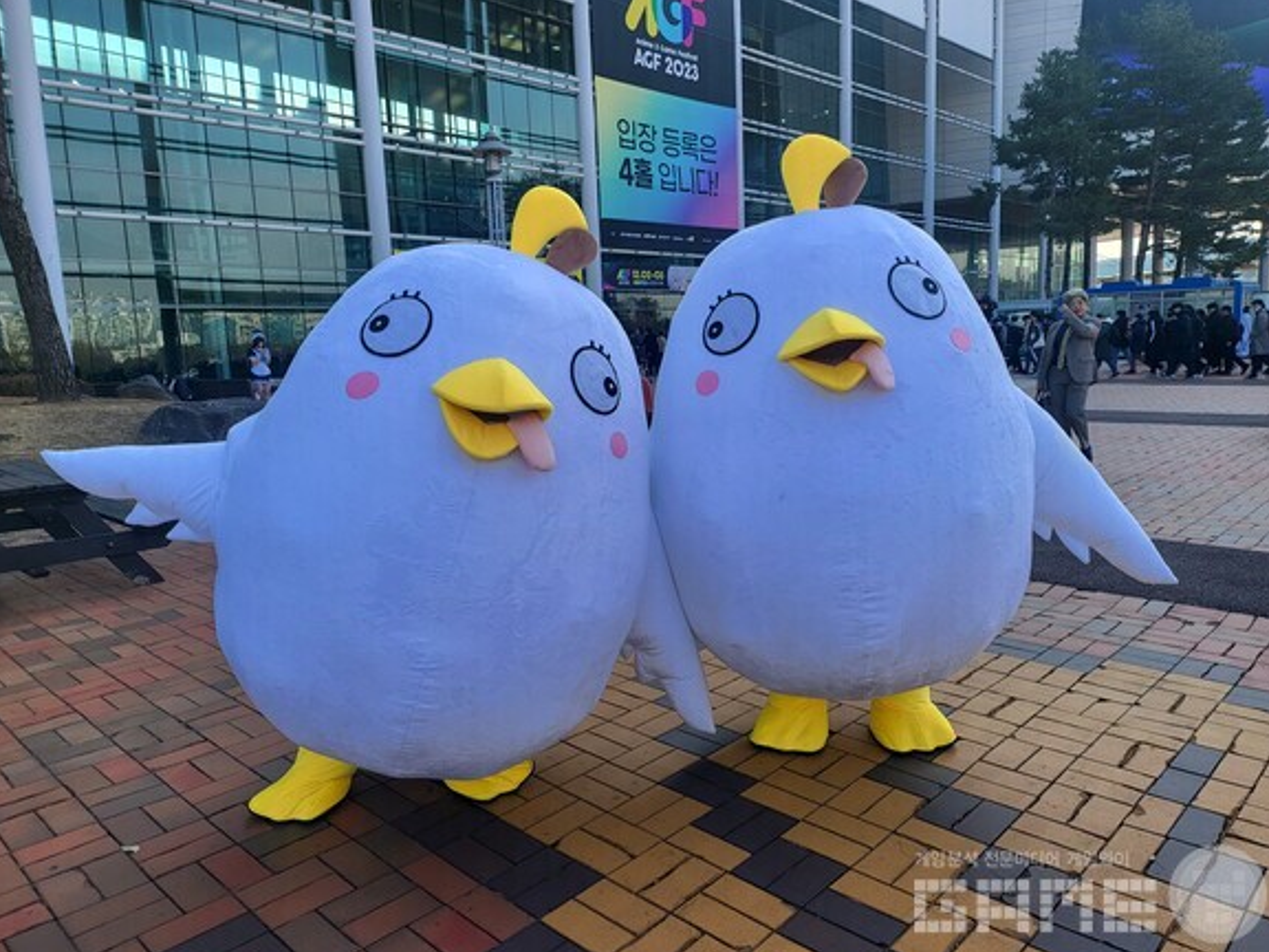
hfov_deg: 69.4
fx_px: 916
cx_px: 639
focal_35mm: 25
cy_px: 480
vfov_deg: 54.9
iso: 40
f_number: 1.8
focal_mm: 5
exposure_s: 1/803
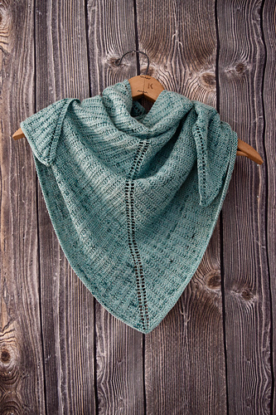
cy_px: 208
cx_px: 138
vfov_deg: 57.2
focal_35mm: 33
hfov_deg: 39.9
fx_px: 380
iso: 1600
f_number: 4
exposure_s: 1/125
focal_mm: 22
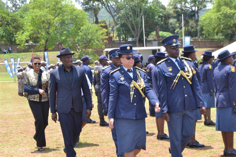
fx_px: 541
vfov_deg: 16.6
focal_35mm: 82
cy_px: 78
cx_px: 118
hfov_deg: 24.6
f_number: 13
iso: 800
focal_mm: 55
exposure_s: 1/200
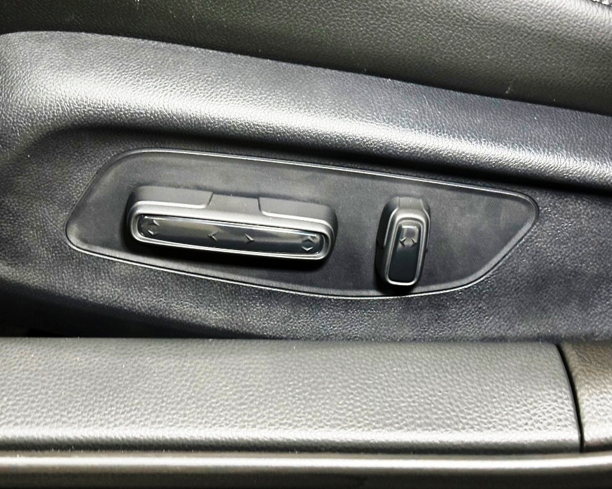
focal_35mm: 51
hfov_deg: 36.7
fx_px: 924
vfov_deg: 29.7
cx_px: 311
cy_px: 246
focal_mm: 6.86
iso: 640
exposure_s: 1/30
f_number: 1.78
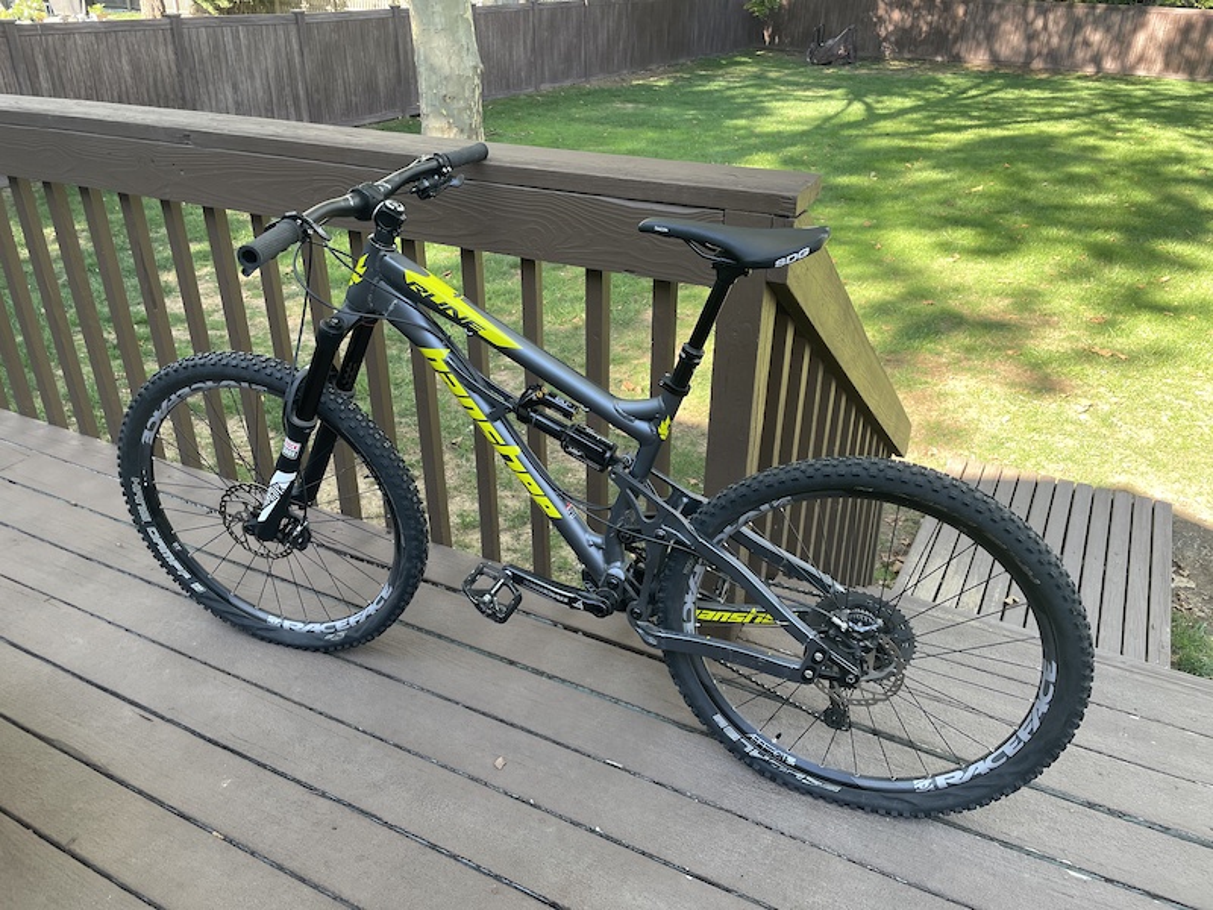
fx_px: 911
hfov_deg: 67.3
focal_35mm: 26
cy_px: 455
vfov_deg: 53.1
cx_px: 606
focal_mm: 4.2
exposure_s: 1/121
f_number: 1.6
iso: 32
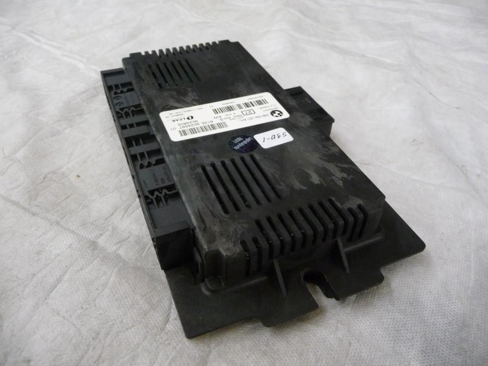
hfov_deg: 63.4
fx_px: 395
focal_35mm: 28
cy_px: 183
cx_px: 244
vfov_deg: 49.7
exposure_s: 1/30
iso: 400
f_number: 3.3
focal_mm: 4.7
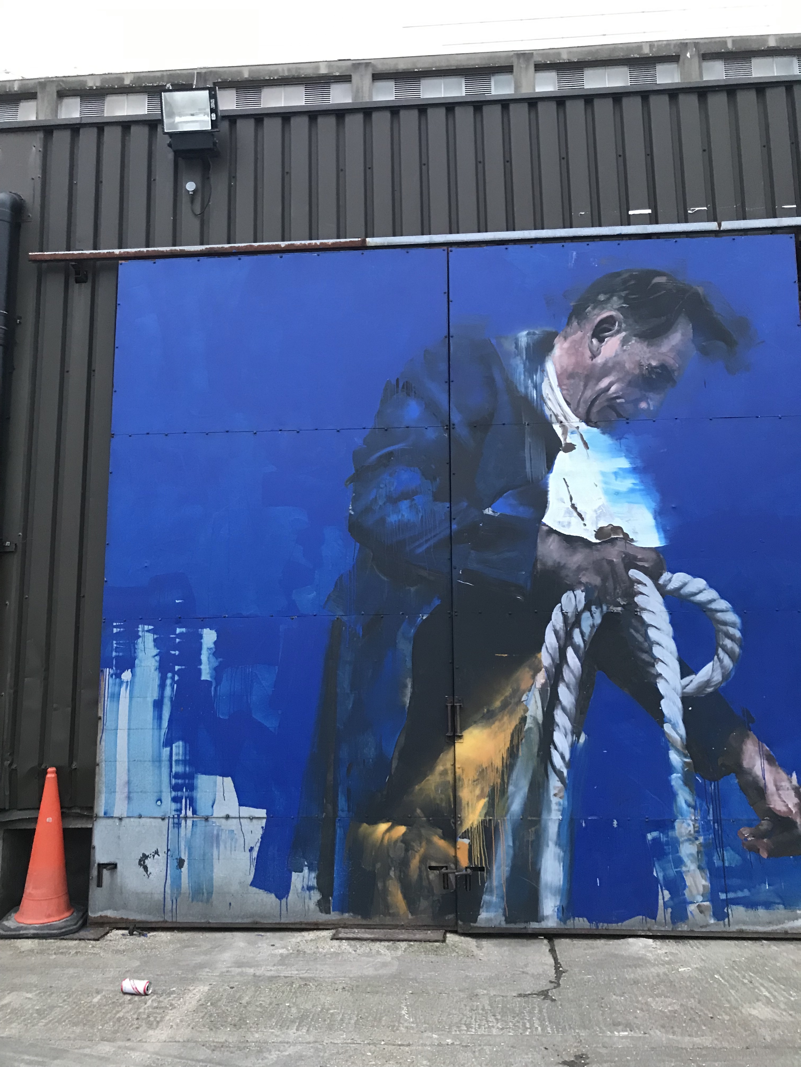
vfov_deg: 63.4
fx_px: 864
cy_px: 534
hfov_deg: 49.7
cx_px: 400
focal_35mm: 28
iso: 64
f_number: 1.8
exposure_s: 1/17
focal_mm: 3.99
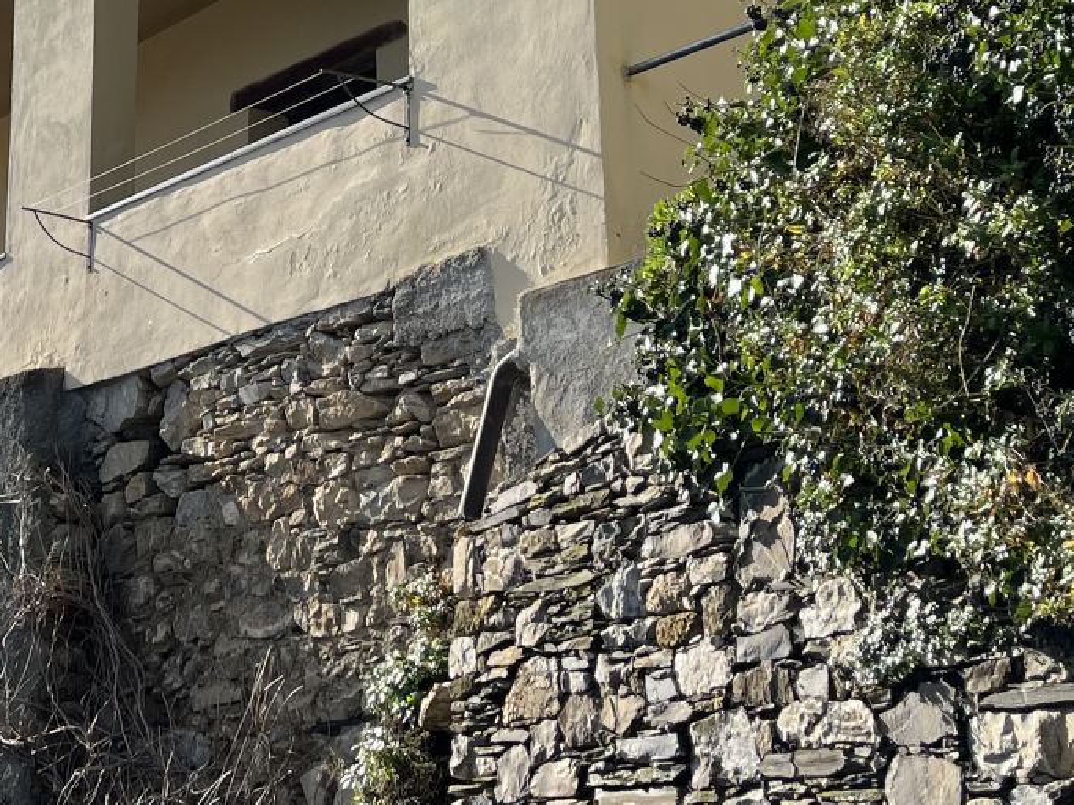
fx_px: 2420
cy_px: -13
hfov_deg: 23.6
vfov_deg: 18.4
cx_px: -80
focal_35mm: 78
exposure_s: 1/2571
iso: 50
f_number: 1.6
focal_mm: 5.1
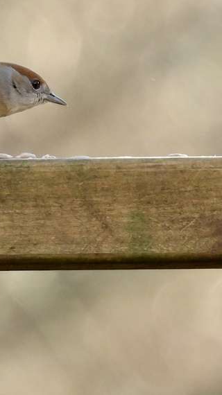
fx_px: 24032
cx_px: -42
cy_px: 136
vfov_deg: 0.9
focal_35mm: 2293
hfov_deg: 0.5
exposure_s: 1/160
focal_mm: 214
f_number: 6.3
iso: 400
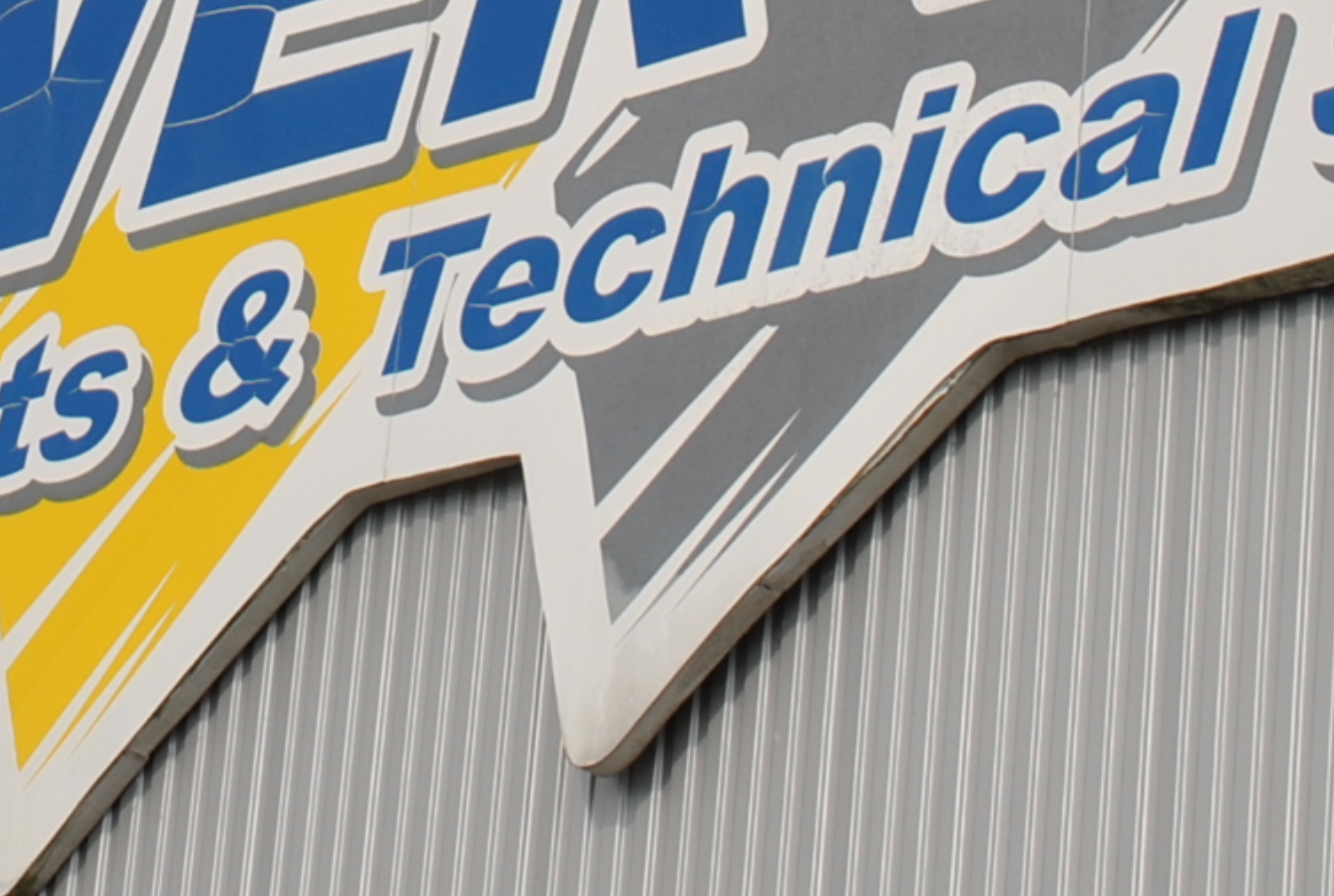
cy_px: -534
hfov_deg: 8.9
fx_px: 8578
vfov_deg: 5.9
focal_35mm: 231
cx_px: 154
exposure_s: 1/250
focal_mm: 40
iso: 100
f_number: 8
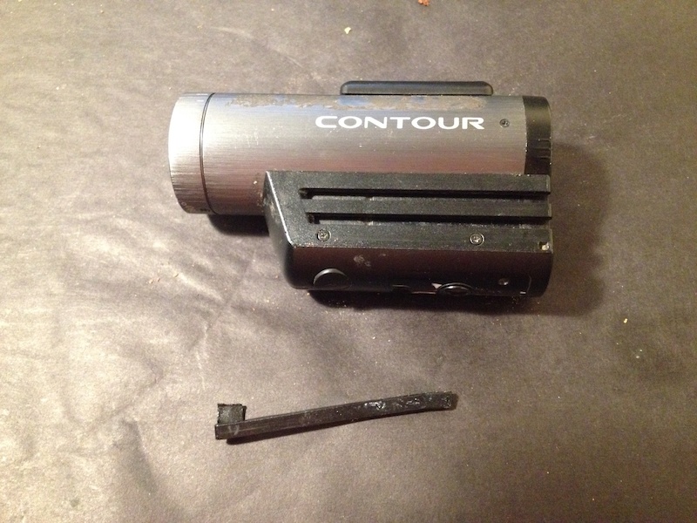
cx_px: 348
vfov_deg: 40.7
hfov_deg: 52.6
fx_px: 705
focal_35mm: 35
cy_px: 262
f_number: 2.4
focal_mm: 4.28
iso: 500
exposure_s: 1/15
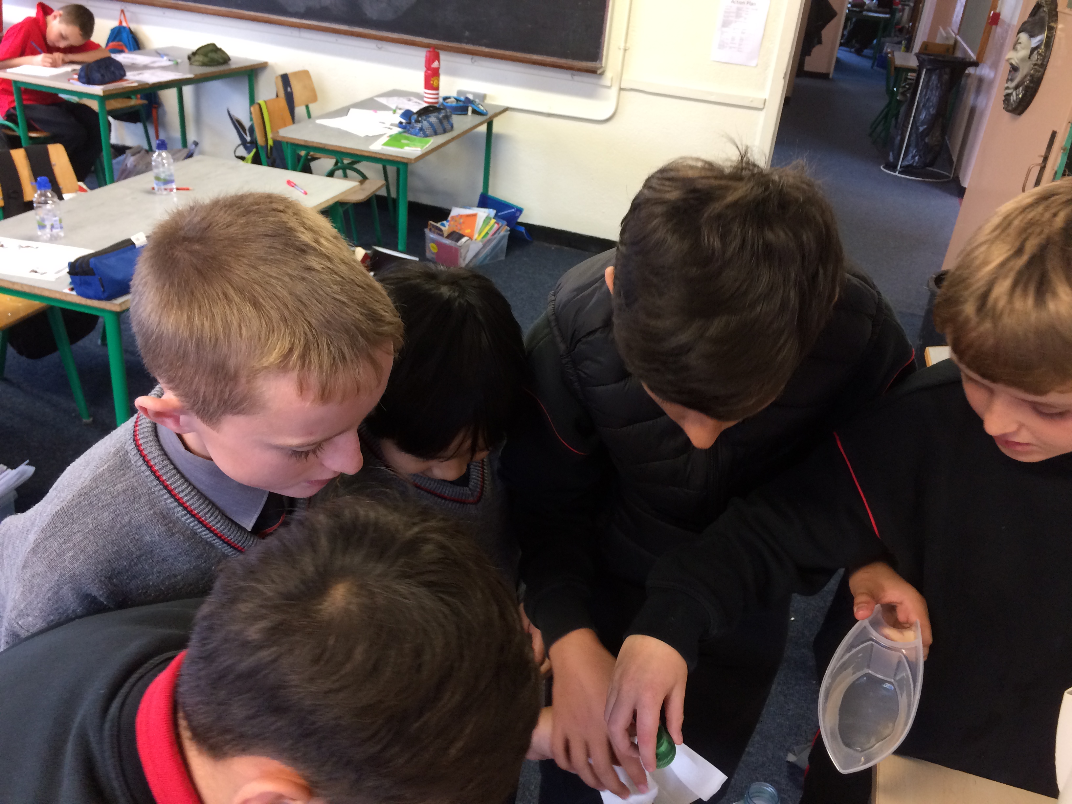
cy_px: 402
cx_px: 536
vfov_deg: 48.2
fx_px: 898
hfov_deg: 61.7
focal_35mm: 29
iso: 160
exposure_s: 1/33
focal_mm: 4.15
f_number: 2.2
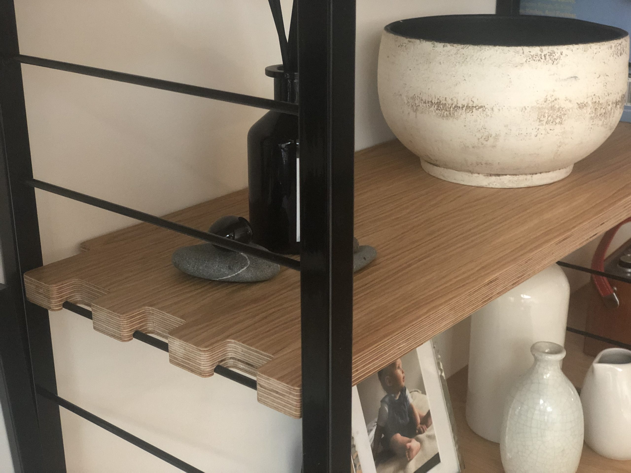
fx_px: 948
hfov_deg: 36.8
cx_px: 316
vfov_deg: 28.0
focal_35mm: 52
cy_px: 236
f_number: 2.4
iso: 200
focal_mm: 6
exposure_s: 1/8
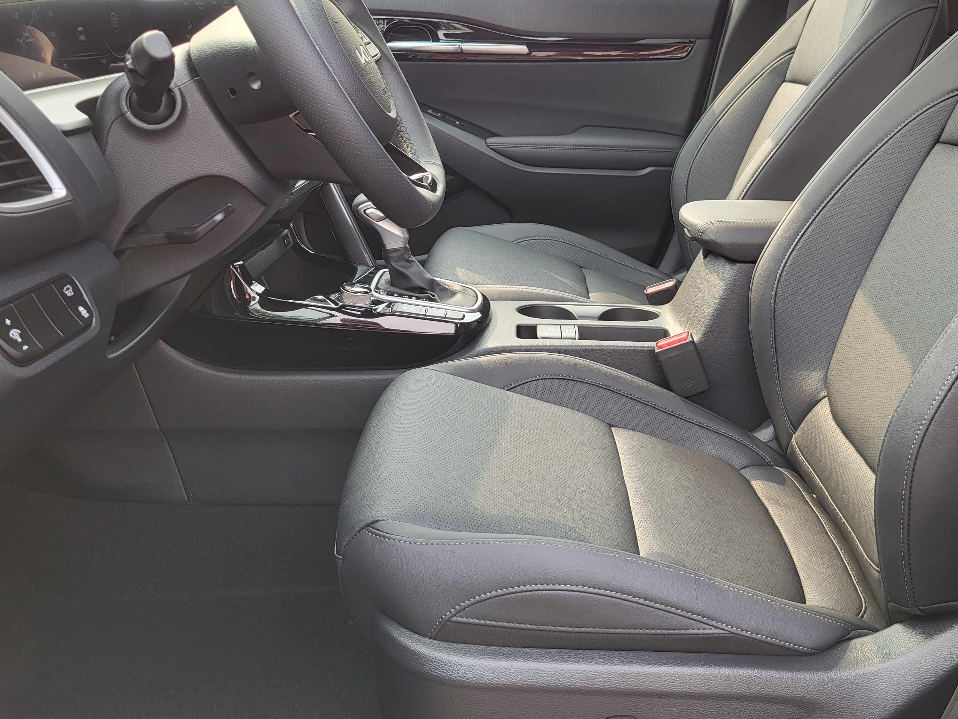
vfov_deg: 39.6
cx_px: 612
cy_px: 323
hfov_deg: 50.7
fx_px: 996
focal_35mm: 36
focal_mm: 5.4
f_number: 1.8
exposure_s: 1/133
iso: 40
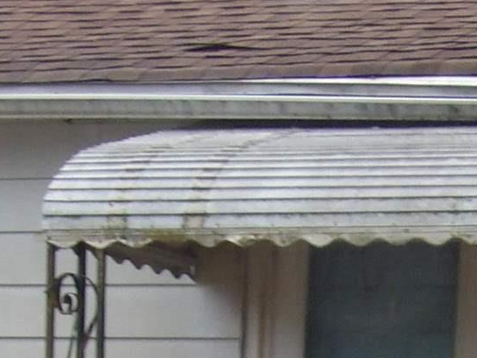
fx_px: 3567
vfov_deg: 5.6
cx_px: 541
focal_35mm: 259
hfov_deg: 7.6
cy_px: 670
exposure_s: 1/60
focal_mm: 8.2
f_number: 5.4
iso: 193
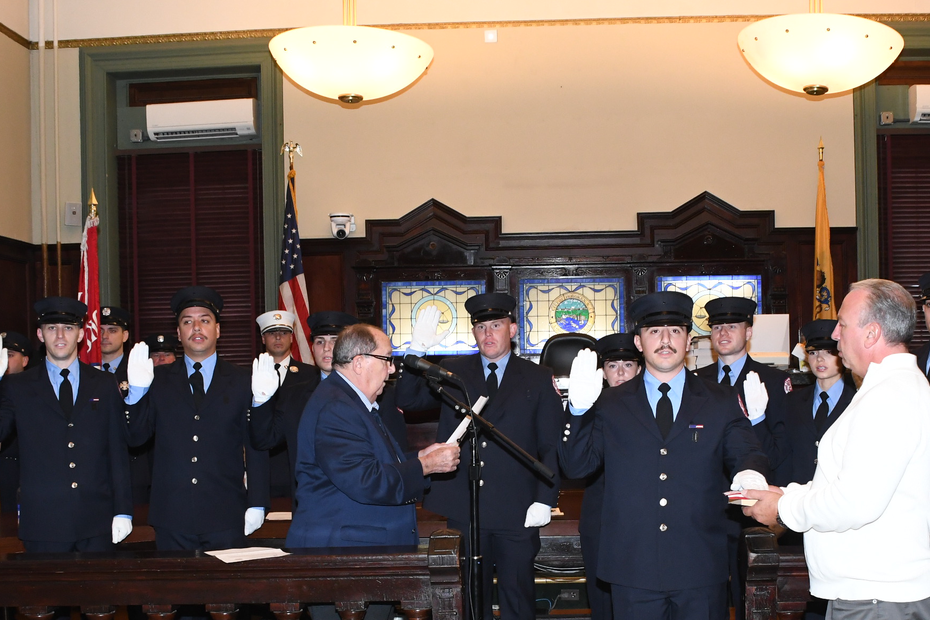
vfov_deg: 30.8
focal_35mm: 43
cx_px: 538
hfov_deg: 45.3
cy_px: 433
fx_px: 1111
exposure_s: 1/60
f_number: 8
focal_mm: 18
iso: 1600
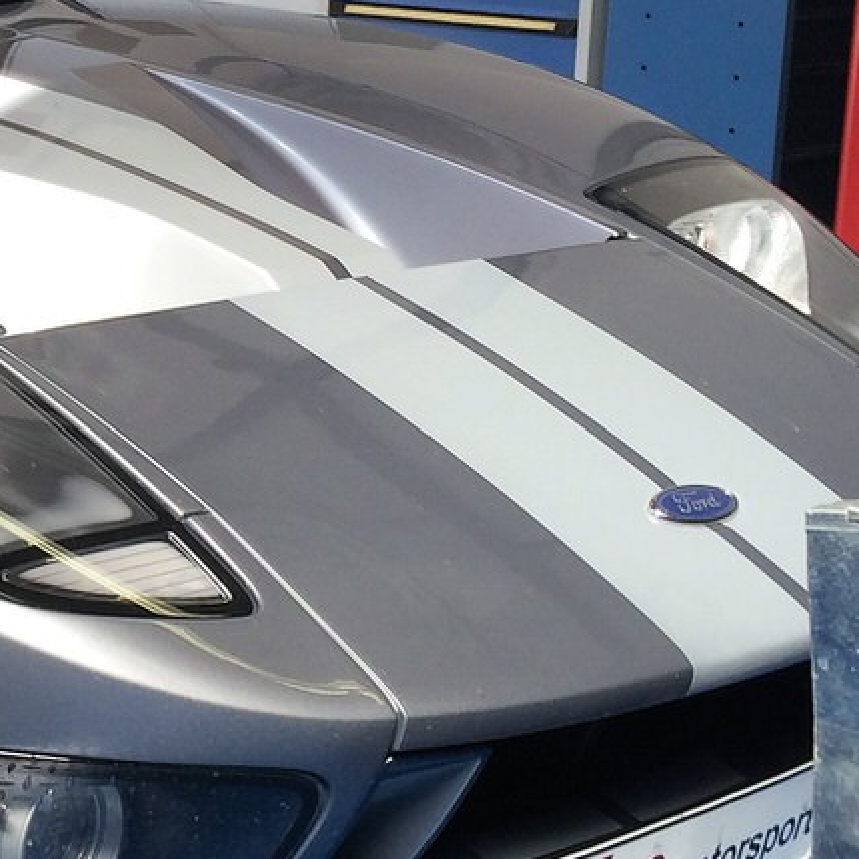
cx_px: -328
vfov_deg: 17.4
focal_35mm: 99
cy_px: 170
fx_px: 2779
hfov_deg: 16.4
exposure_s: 1/134
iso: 32
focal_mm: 4.12
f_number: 2.2
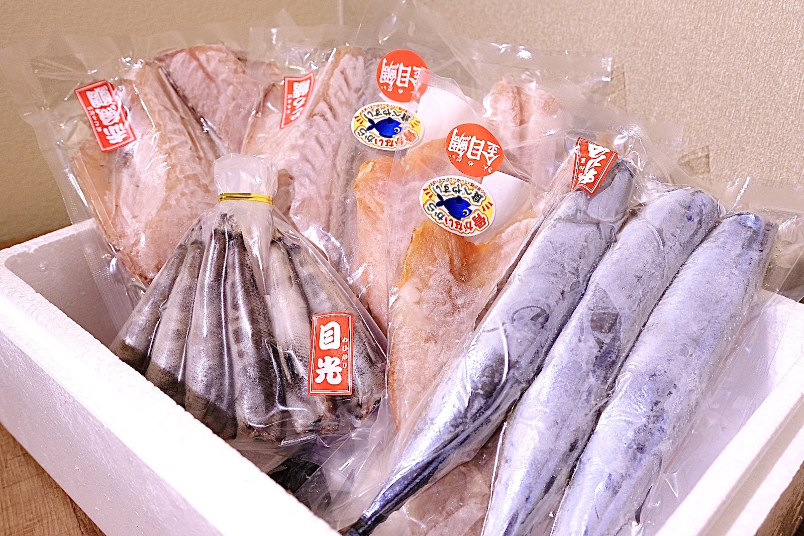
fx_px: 737
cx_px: 402
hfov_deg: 57.2
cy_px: 268
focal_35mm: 33
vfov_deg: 40.0
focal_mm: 22
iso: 800
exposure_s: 1/30
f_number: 5.6
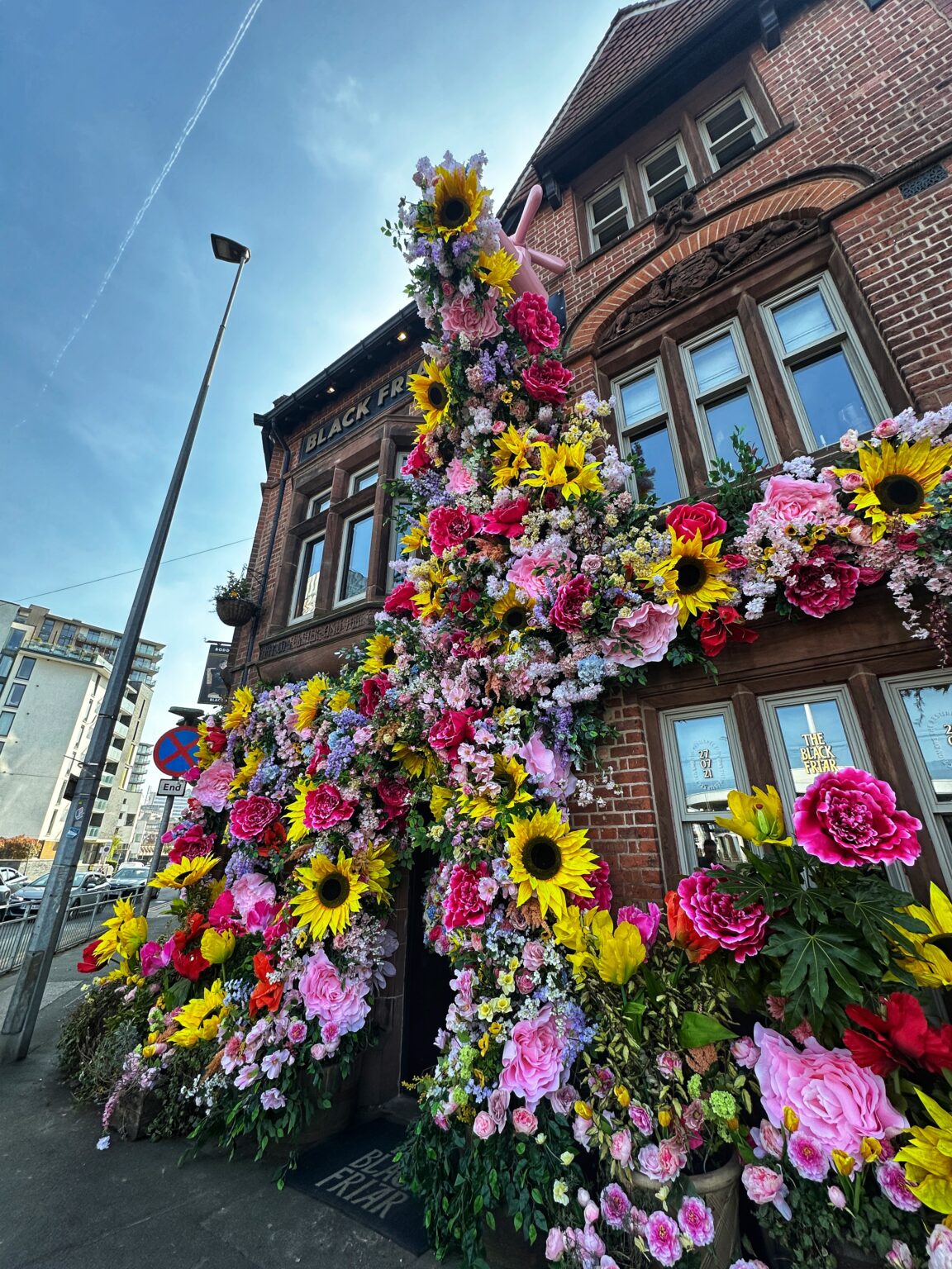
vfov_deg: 102.1
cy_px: 634
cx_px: 476
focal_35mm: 14
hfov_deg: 85.7
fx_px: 513
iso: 40
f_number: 2.2
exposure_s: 1/796
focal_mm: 2.22
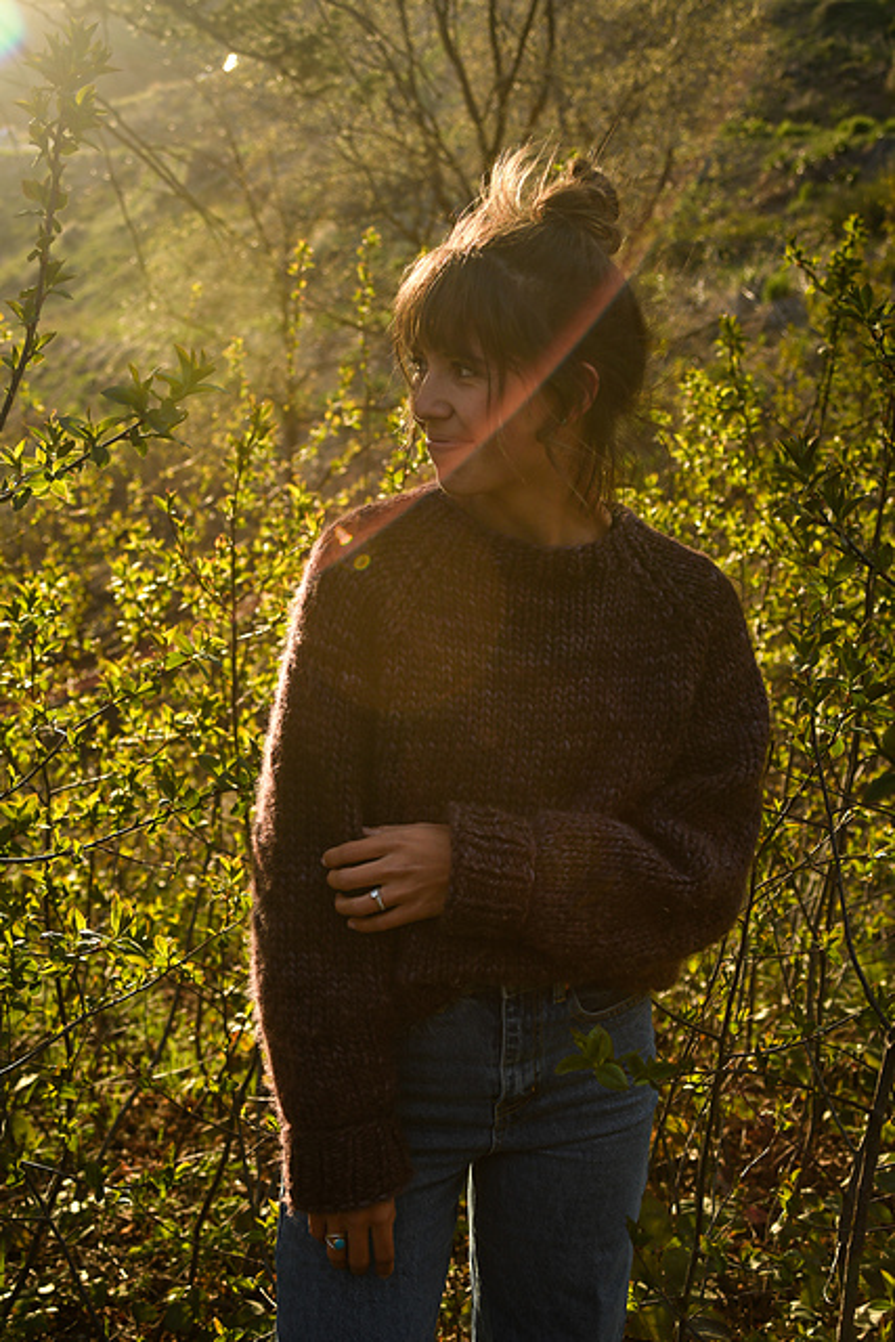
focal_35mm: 51
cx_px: 448
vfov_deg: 38.9
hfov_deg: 26.5
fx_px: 1901
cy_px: 671
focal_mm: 34
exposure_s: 1/250
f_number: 4
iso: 200
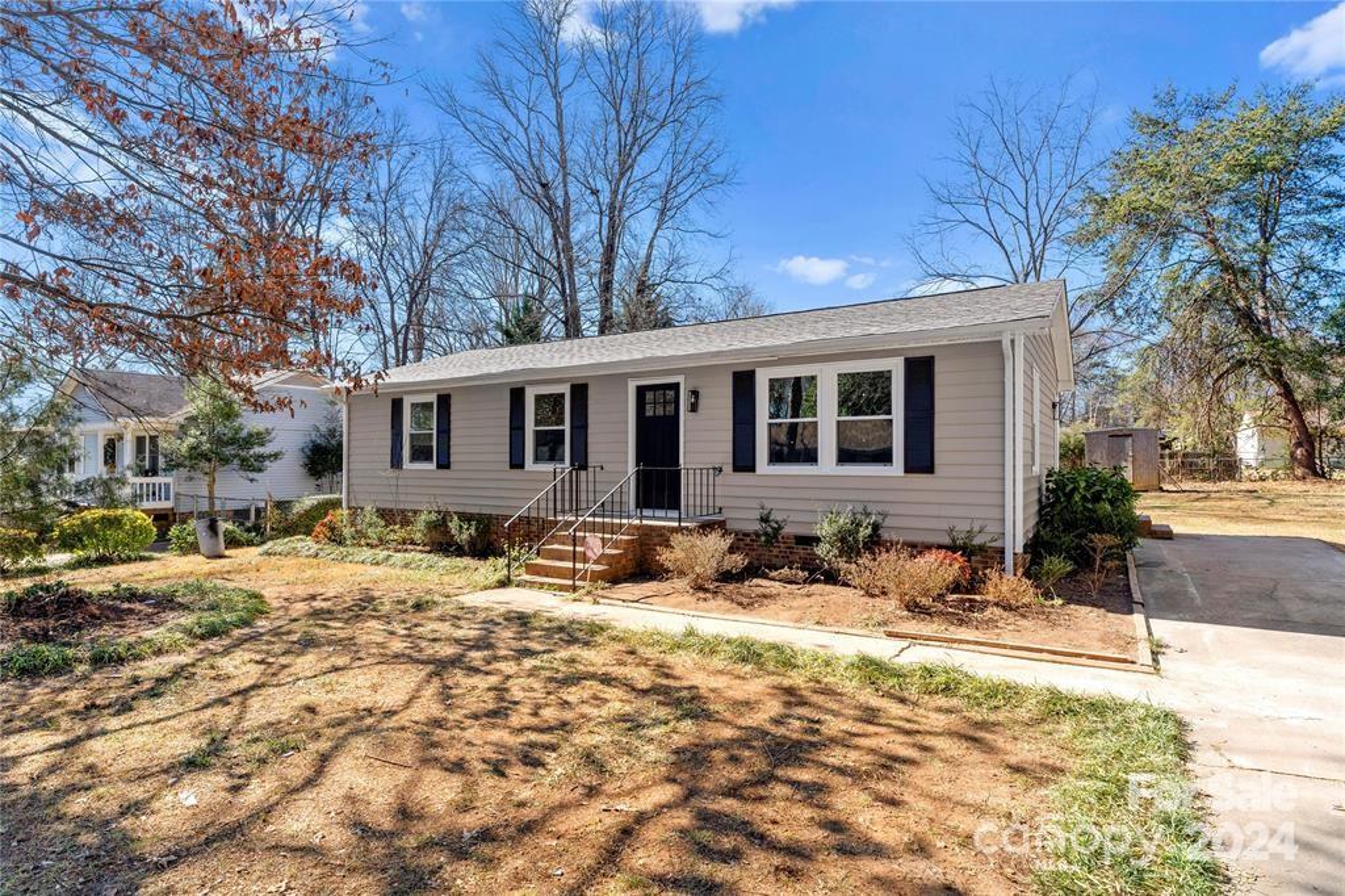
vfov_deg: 68.8
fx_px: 654
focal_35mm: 18
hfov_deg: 91.6
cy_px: 448
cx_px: 672
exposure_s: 1/320
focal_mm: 17.5
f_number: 8
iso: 320
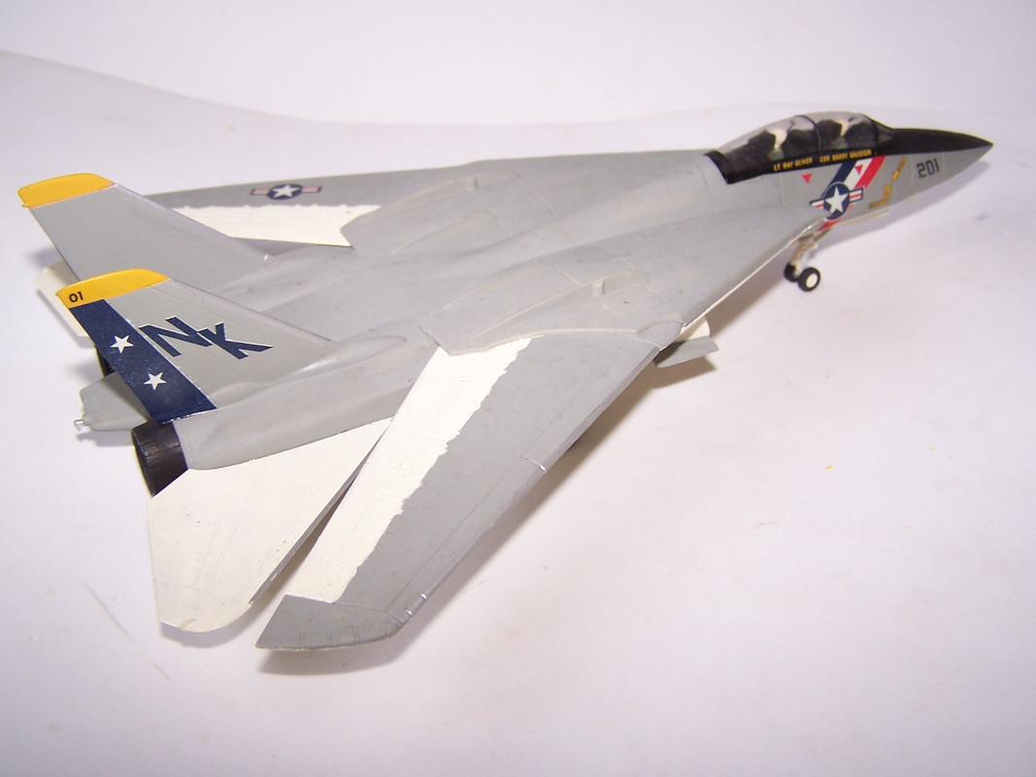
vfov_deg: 37.7
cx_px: 518
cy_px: 388
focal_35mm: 38
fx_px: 1137
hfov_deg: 49.0
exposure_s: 1/60
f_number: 2.8
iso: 80
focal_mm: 6.3
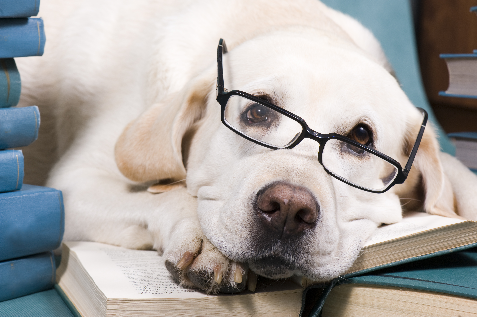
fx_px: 1390
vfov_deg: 13.0
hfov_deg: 19.5
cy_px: 158
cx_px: 238
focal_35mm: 105
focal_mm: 105
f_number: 13
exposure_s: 1/160
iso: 160
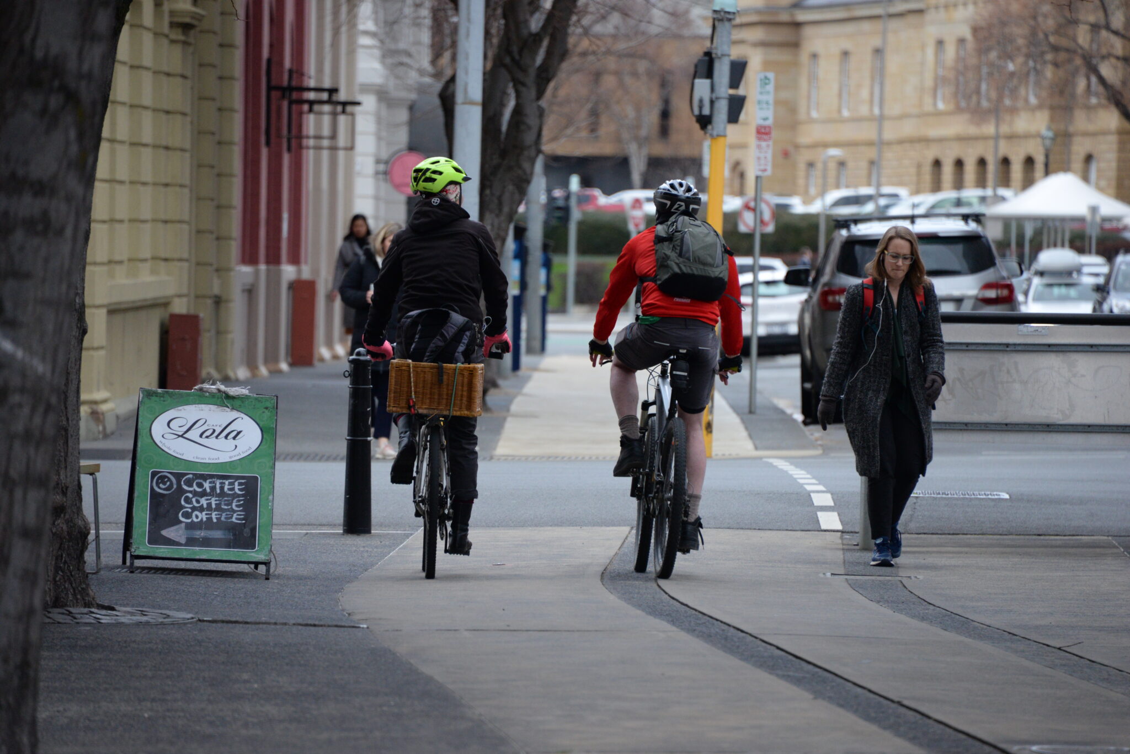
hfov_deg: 6.9
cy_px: 377
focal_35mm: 300
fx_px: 9419
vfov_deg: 4.6
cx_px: 565
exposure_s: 1/640
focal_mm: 300
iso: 2000
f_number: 5.6
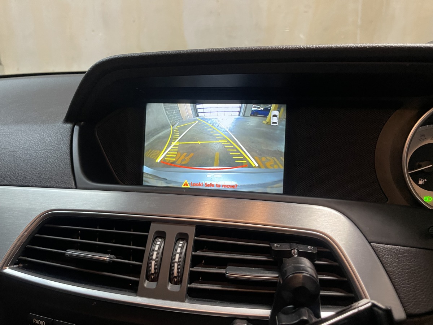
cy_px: 162
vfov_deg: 53.1
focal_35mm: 26
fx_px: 325
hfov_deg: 67.3
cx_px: 216
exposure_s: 1/50
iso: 400
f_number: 1.6
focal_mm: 5.1
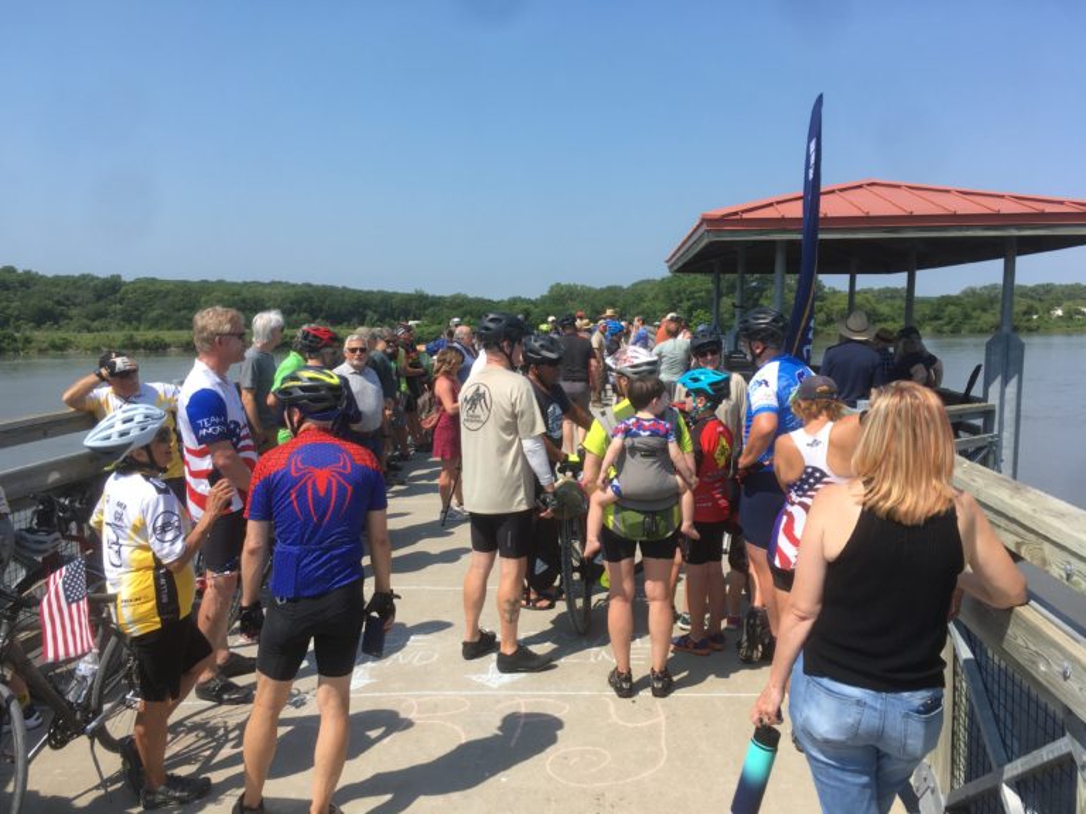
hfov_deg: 61.7
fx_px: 910
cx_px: 543
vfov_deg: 48.2
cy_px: 407
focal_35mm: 29
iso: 25
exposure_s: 1/1350
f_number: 2.2
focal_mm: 4.15
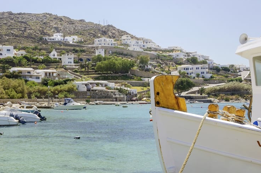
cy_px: 111
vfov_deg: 29.0
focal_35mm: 46
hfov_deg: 40.7
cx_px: 45
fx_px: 333
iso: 400
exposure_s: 1/400
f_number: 14
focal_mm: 18
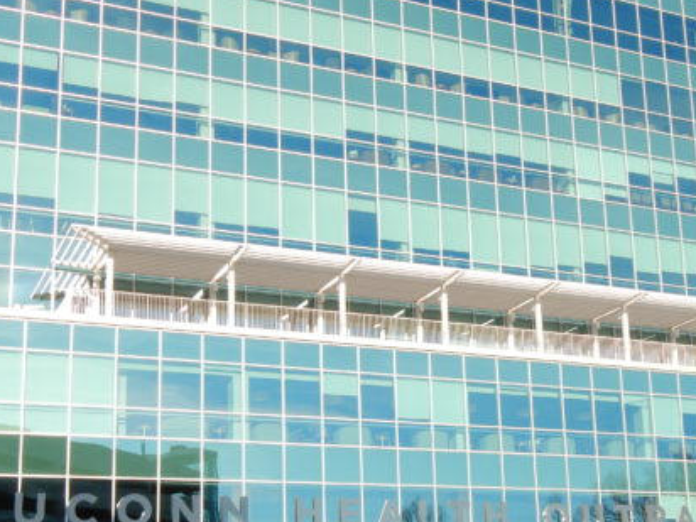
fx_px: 1166
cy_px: 375
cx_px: 415
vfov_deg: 25.0
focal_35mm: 58
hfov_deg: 33.1
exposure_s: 1/800
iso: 125
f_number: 3.2
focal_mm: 5.6
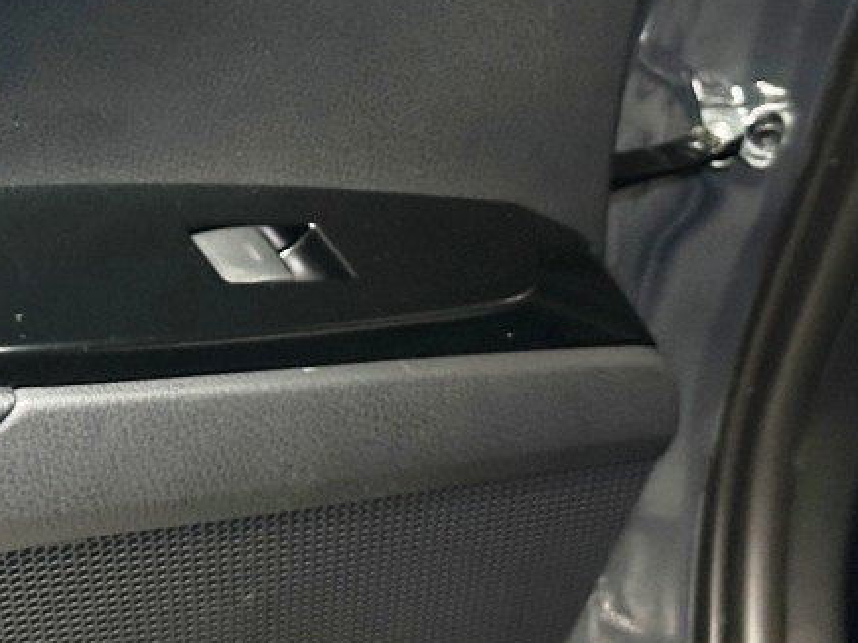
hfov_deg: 16.9
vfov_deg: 12.9
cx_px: -85
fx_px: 2800
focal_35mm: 113
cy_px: -57
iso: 640
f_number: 1.78
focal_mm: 6.86
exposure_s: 1/24
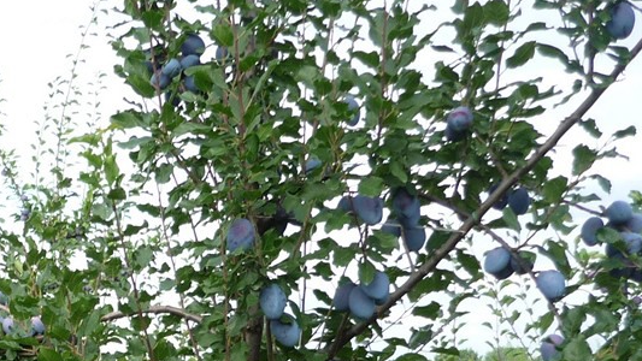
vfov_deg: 14.2
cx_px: -71
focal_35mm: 81
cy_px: 491
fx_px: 1379
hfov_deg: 24.4
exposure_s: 1/320
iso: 100
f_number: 2.8
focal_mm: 5.5
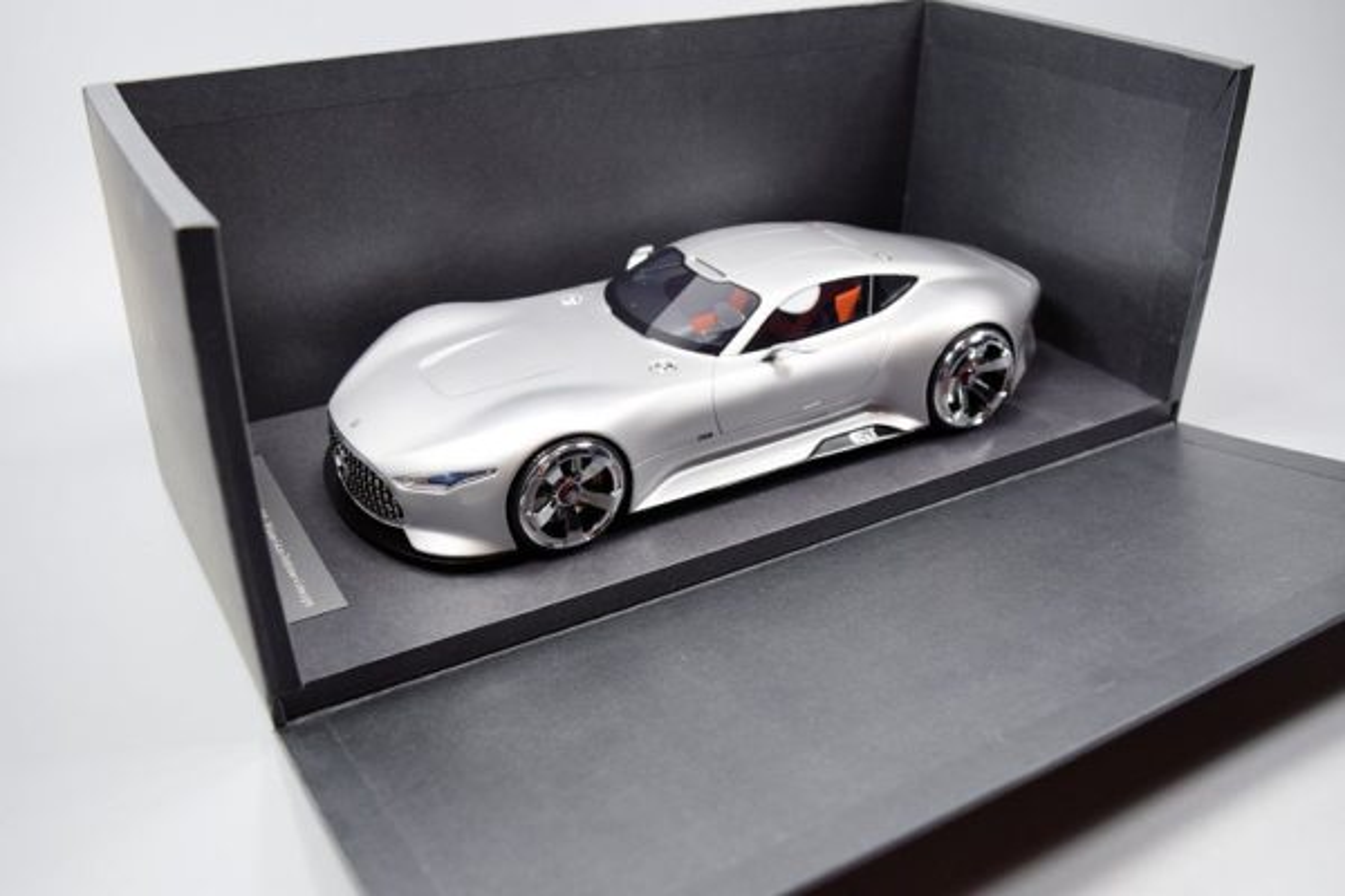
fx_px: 1233
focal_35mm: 33
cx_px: 672
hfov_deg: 57.2
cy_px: 448
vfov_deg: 40.0
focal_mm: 22
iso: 400
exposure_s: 1/100
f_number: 5
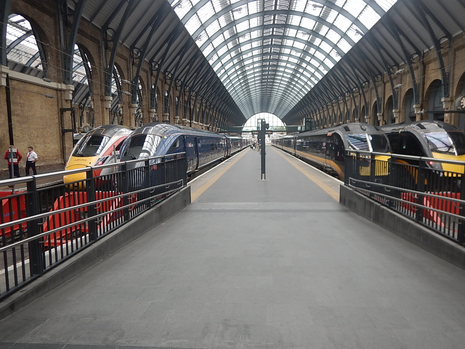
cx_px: 232
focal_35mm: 24
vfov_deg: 56.8
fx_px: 322
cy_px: 174
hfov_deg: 71.6
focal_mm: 4.3
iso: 125
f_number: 2.8
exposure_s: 1/125
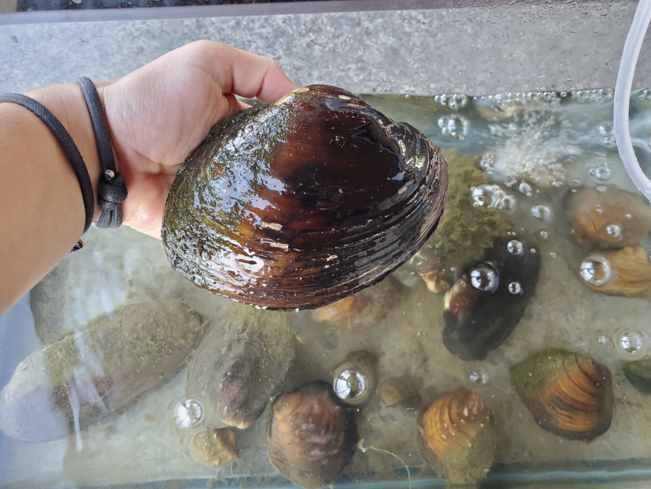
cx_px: 326
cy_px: 244
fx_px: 489
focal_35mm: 26
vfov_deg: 53.1
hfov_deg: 67.3
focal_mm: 4.3
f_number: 2.4
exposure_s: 1/60
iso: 200
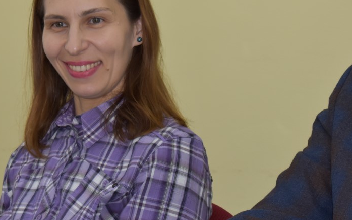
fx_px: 1332
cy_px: 71
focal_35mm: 139
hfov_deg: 15.0
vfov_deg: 9.4
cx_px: 90
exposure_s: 1/125
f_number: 5.6
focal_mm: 55
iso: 560
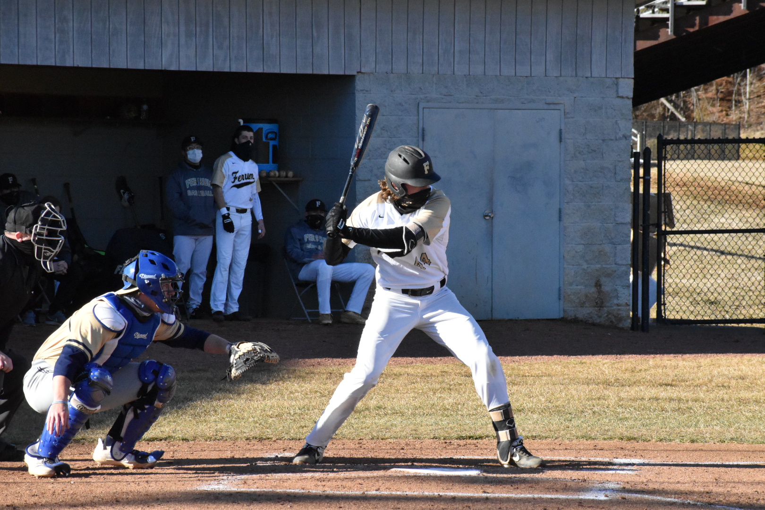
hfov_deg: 8.6
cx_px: 382
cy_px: 255
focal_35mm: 240
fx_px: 5100
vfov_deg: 5.7
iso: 6400
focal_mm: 160
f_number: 13
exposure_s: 1/3200
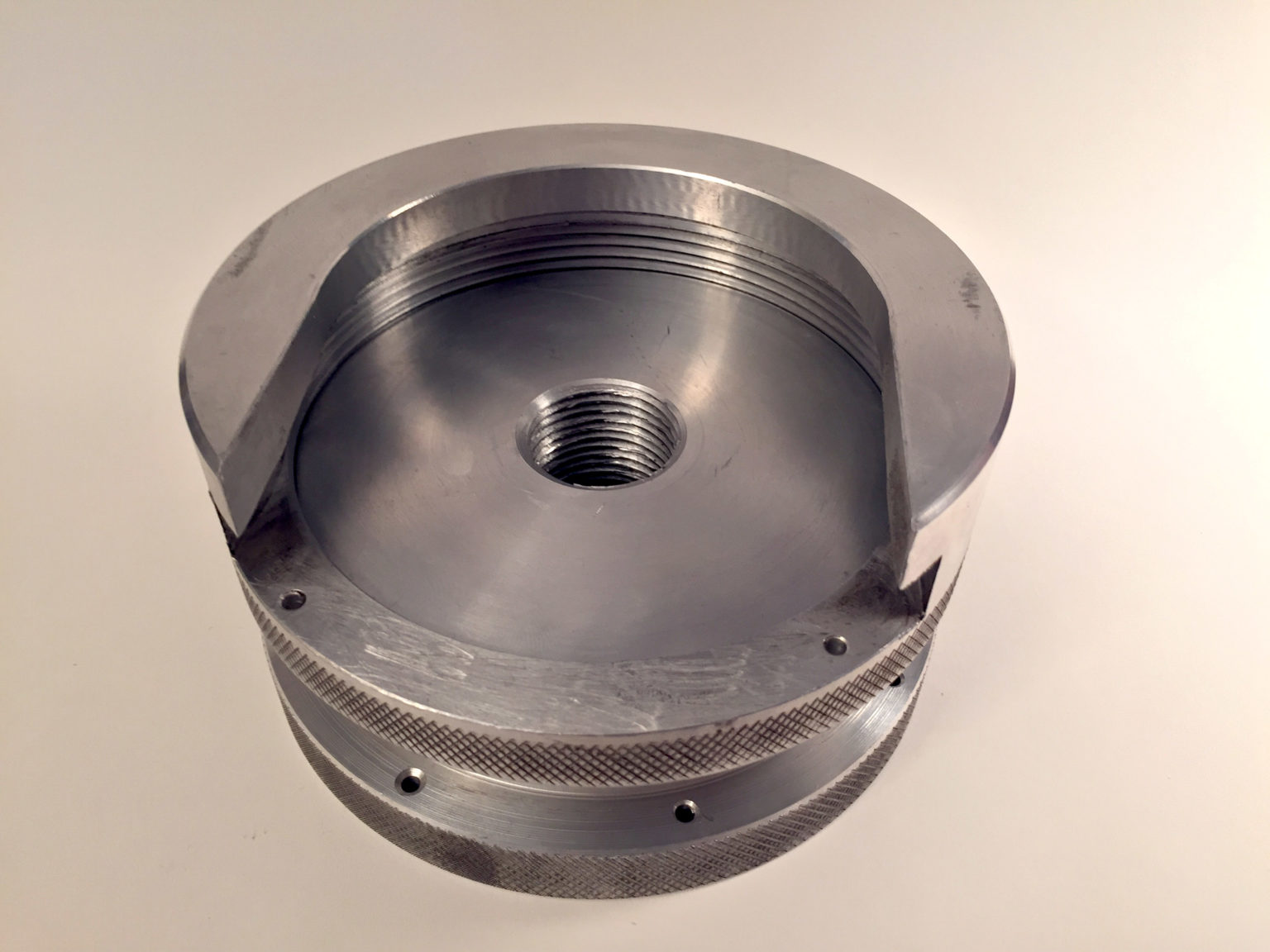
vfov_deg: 48.2
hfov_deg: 61.7
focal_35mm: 29
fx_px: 1064
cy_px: 476
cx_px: 635
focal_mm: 4.15
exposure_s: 1/30
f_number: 2.2
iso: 80
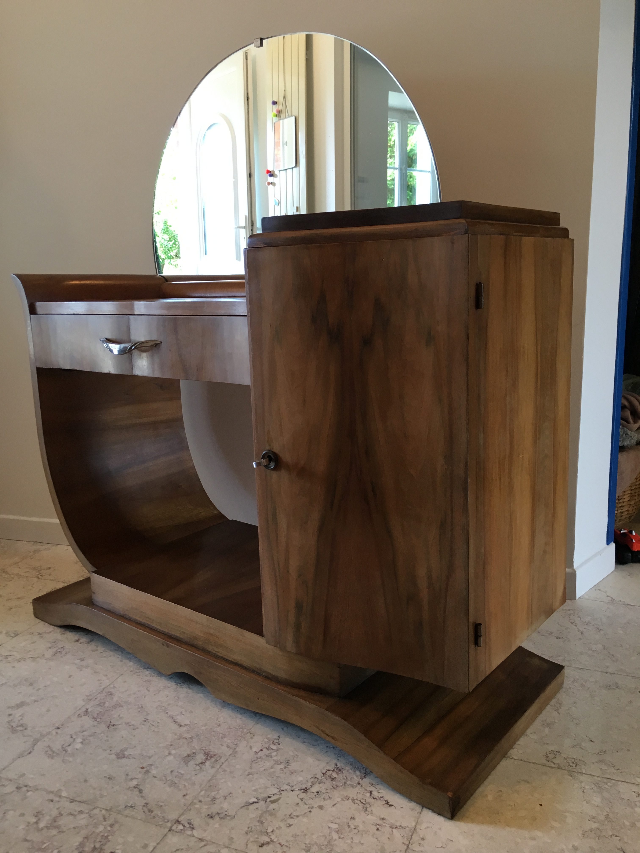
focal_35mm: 29
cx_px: 320
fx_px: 715
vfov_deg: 61.7
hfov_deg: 48.2
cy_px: 426
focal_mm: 4.15
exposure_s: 1/33
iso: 80
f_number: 2.2
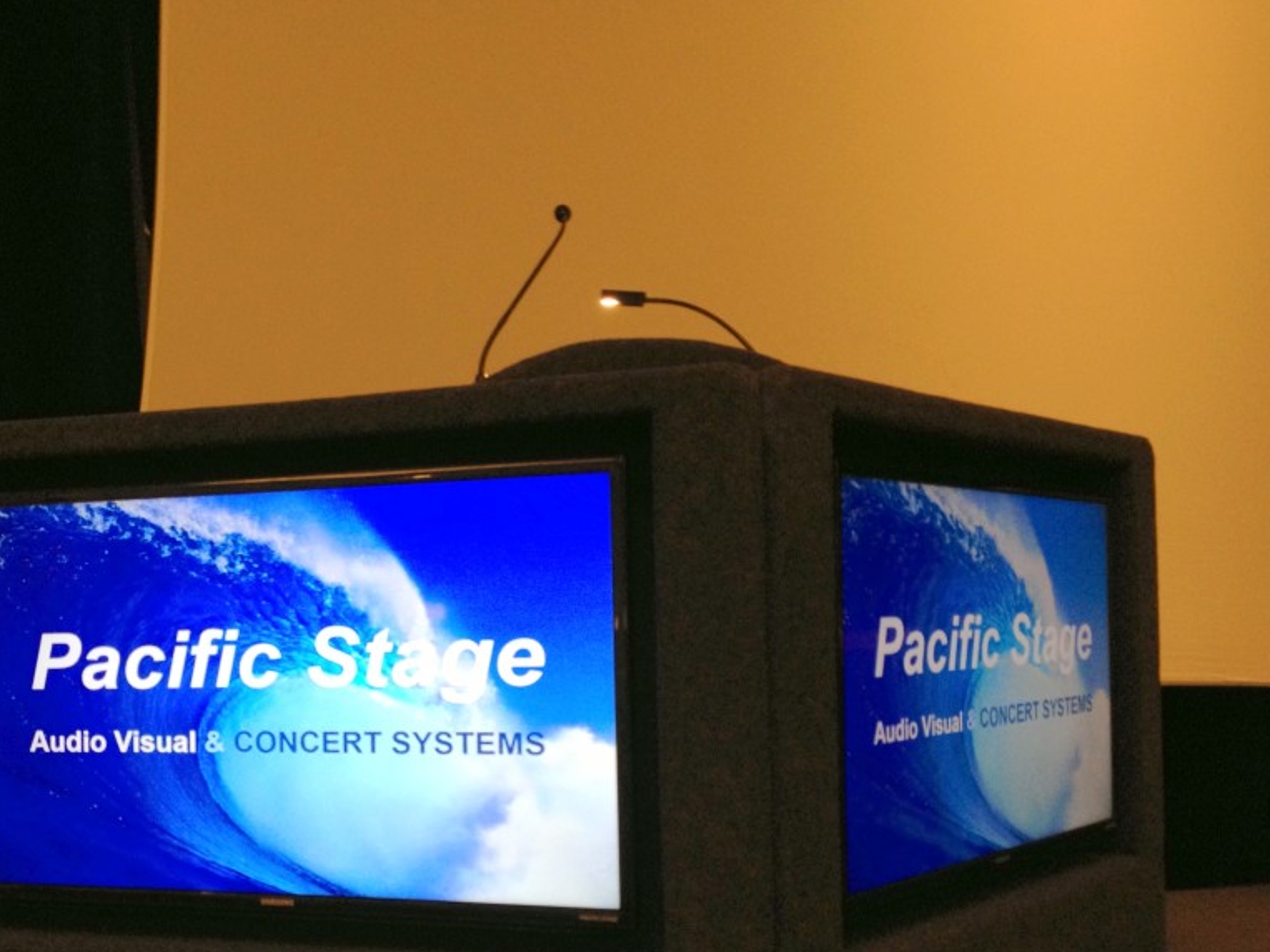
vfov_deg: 30.7
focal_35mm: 47
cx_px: 496
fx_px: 1724
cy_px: 627
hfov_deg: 40.2
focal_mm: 4.28
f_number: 2.4
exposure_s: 1/20
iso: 100
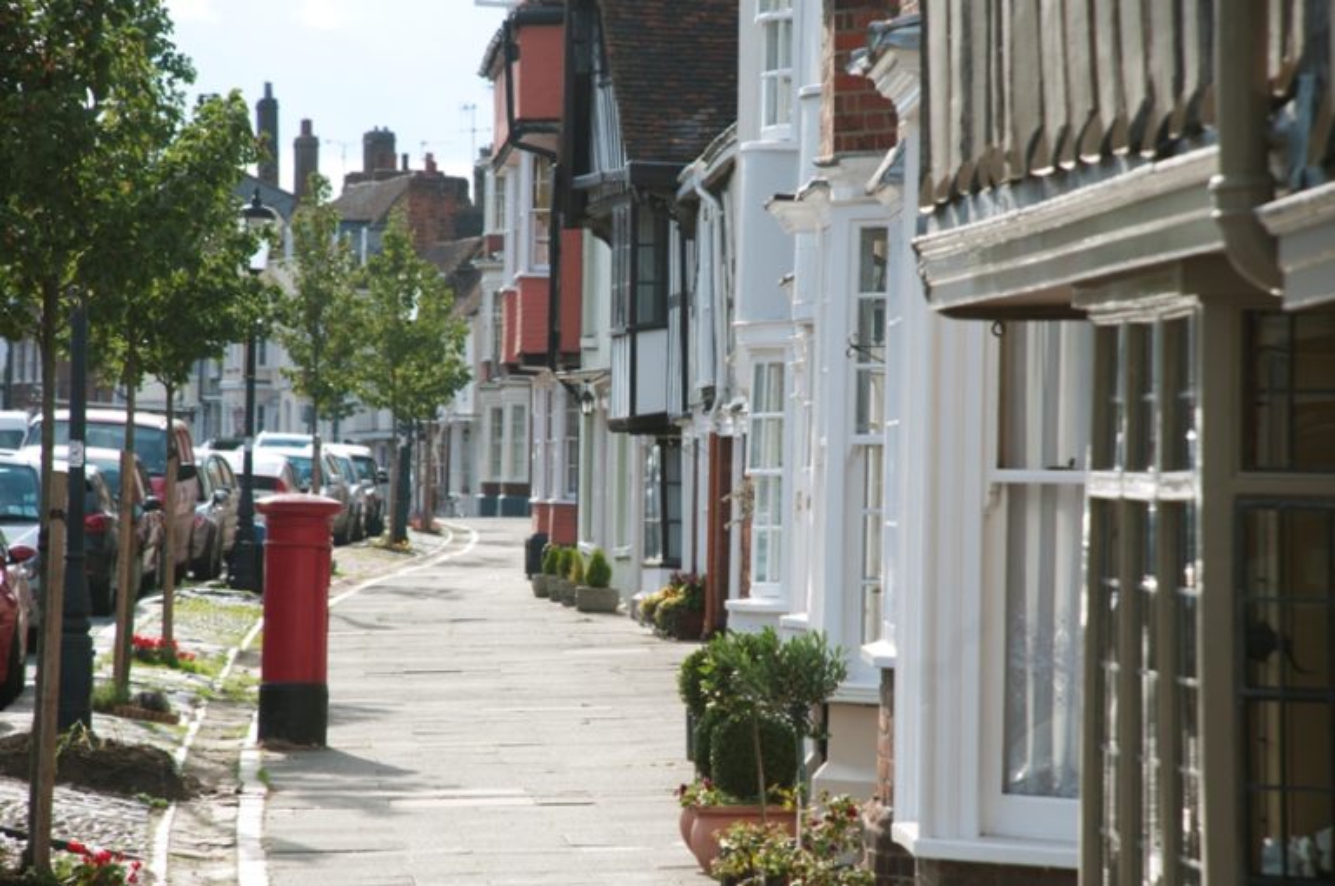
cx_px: 668
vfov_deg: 7.3
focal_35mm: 188
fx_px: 6944
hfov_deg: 11.0
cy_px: 443
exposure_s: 1/500
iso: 400
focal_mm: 125
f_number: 7.1
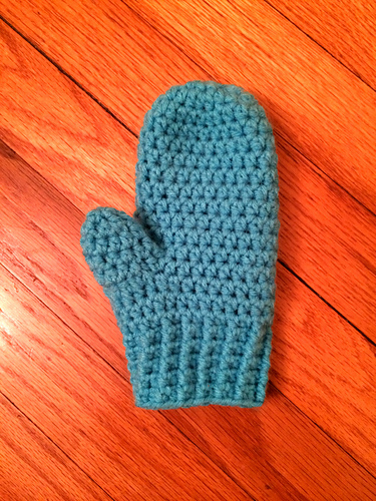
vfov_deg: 60.0
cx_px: 188
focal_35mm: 30
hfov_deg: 46.8
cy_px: 250
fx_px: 434
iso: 400
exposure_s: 1/15
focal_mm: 4.12
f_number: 2.2
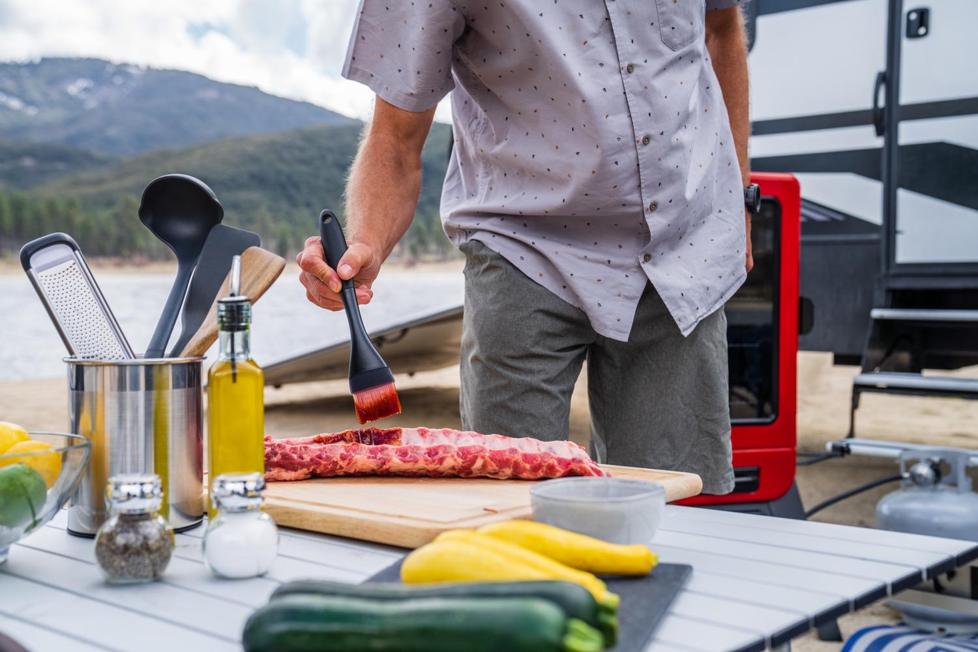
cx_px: 489
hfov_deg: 44.5
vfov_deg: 30.5
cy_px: 326
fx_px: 1195
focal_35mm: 44
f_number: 4.5
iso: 100
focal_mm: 44
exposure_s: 1/320
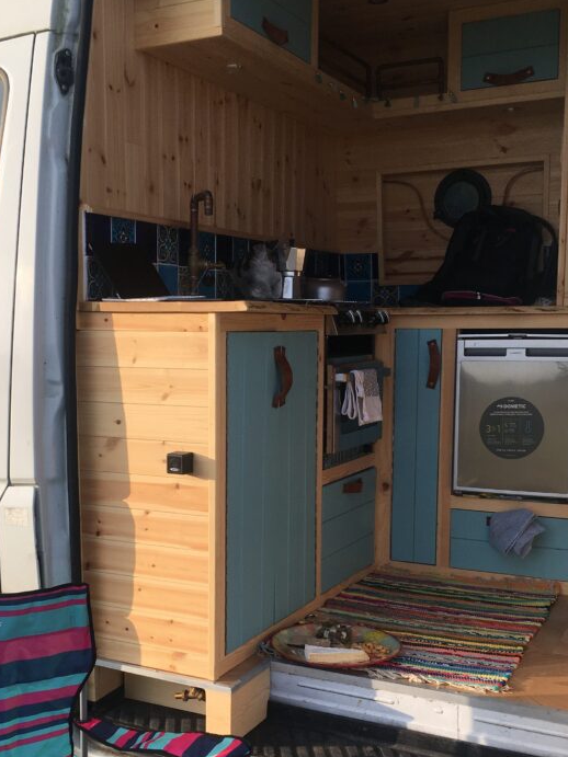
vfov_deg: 43.6
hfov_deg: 33.5
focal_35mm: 43
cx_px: 235
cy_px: 460
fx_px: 941
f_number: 2.2
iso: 25
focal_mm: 4.15
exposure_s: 1/836
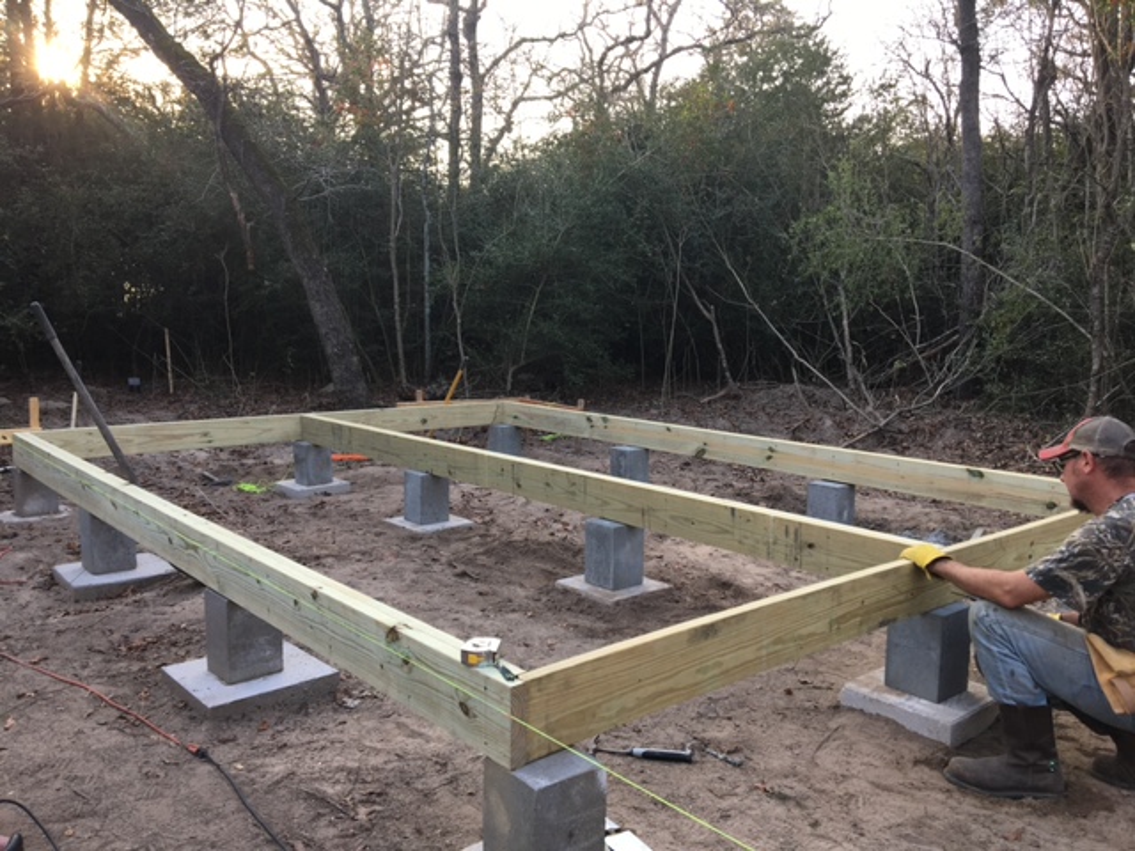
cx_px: 568
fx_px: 951
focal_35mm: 29
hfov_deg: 61.7
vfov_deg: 48.2
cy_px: 426
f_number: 2.2
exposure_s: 1/120
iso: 32
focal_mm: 4.15
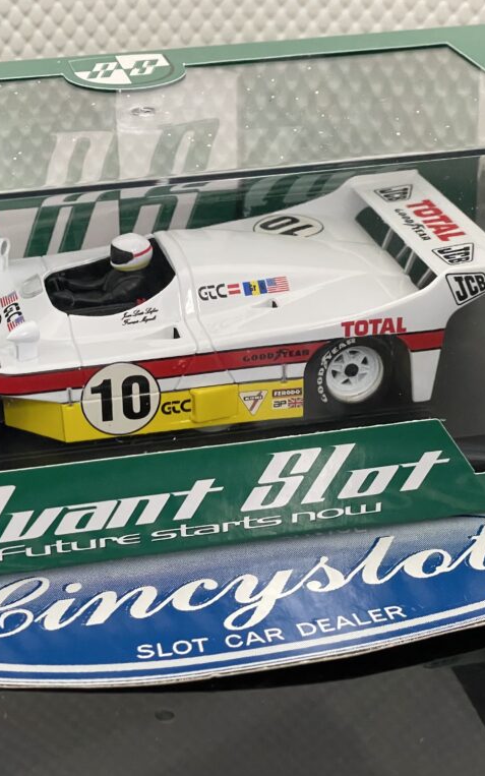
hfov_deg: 17.6
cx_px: 171
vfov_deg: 27.8
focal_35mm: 74
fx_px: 1565
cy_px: 387
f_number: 2
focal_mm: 6
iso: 640
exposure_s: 1/40
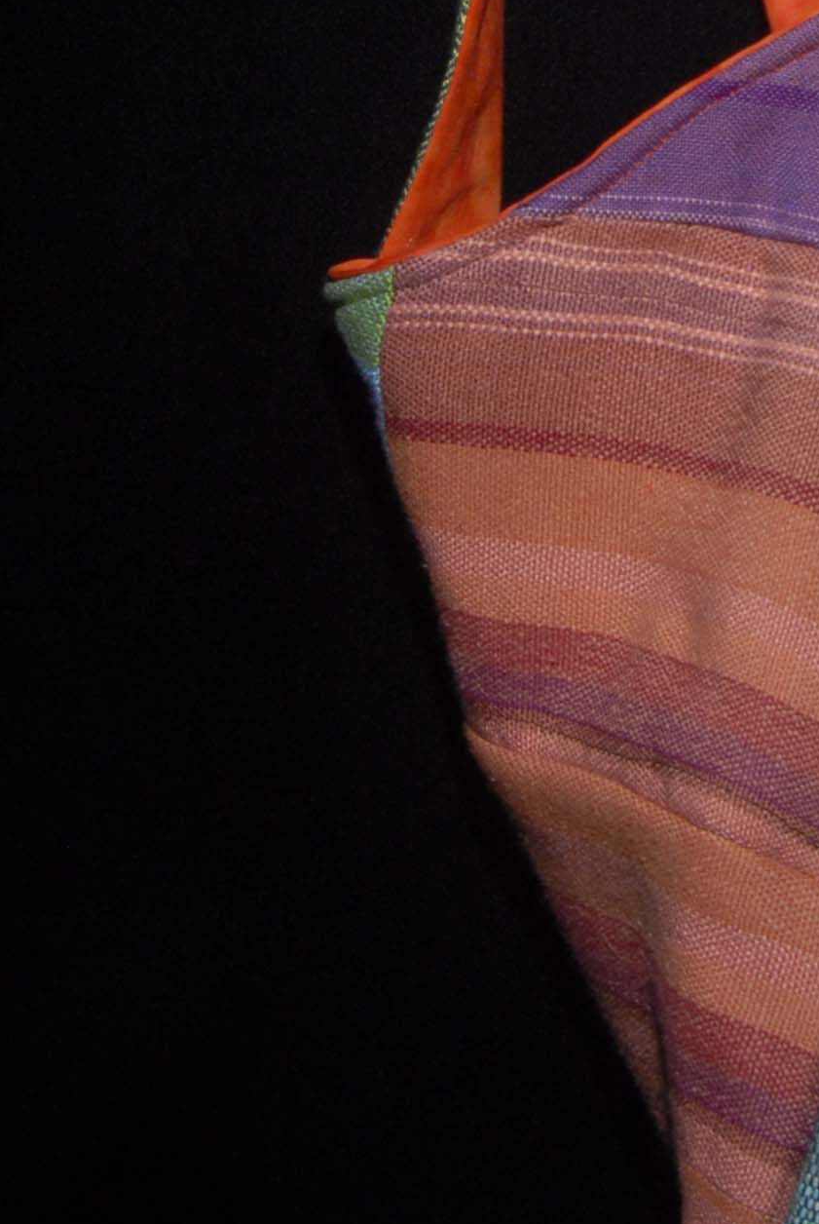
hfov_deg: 12.2
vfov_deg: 18.0
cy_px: 6
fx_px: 3776
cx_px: 840
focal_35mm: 111
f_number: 13
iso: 200
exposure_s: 1/160
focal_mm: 24
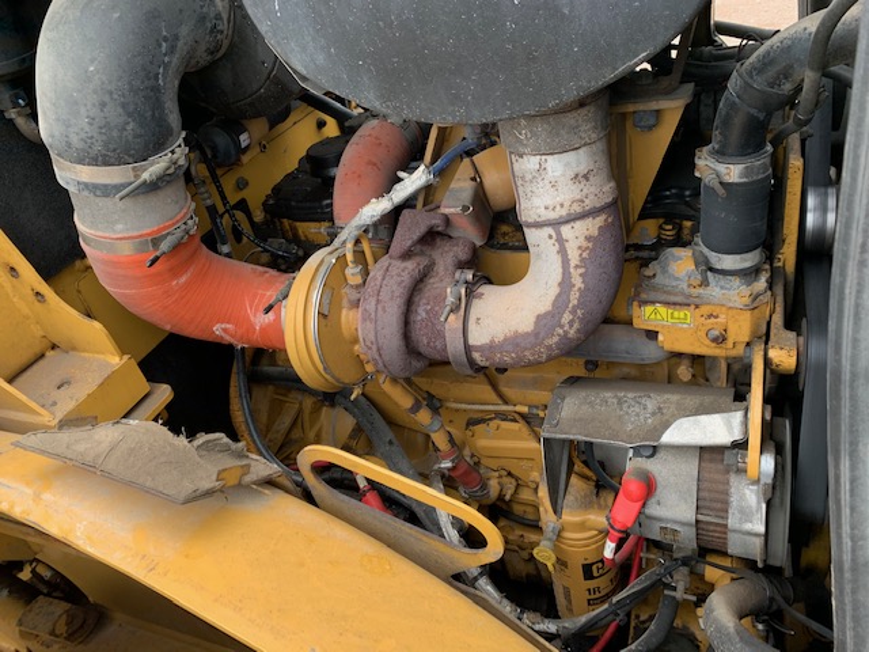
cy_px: 326
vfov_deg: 53.1
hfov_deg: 67.3
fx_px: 653
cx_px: 434
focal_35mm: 26
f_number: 1.8
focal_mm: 4.25
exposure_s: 1/122
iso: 32
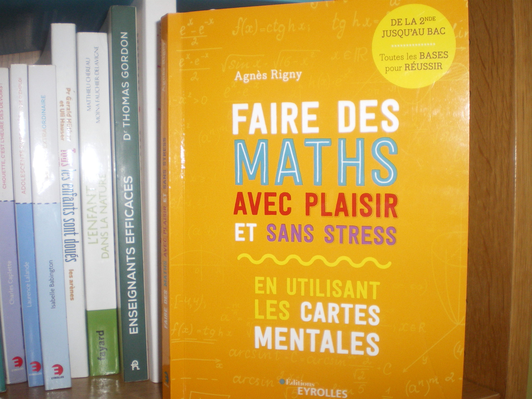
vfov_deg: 37.7
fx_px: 584
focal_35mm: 38
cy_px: 200
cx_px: 266
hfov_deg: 49.0
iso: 200
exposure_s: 1/50
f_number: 3.1
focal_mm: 6.3
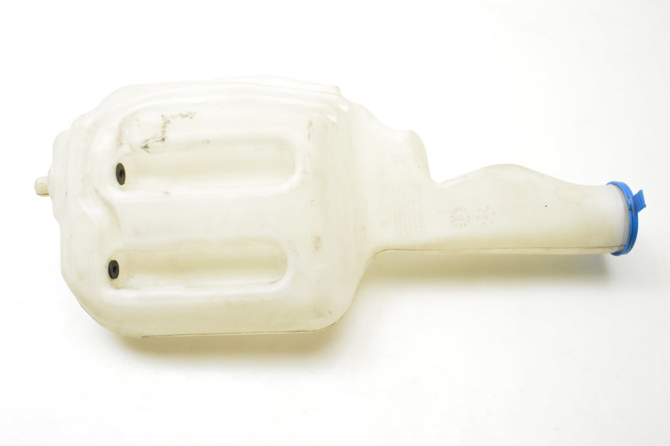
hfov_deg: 57.2
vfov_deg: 39.9
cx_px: 335
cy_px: 223
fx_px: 614
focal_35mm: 33
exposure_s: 1/400
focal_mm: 22
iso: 6400
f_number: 10
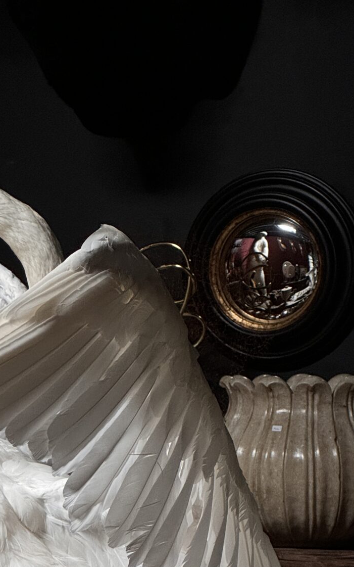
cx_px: -19
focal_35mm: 149
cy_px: 492
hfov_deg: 8.7
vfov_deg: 13.9
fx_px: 2301
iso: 250
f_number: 2.8
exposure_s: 1/93
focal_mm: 9
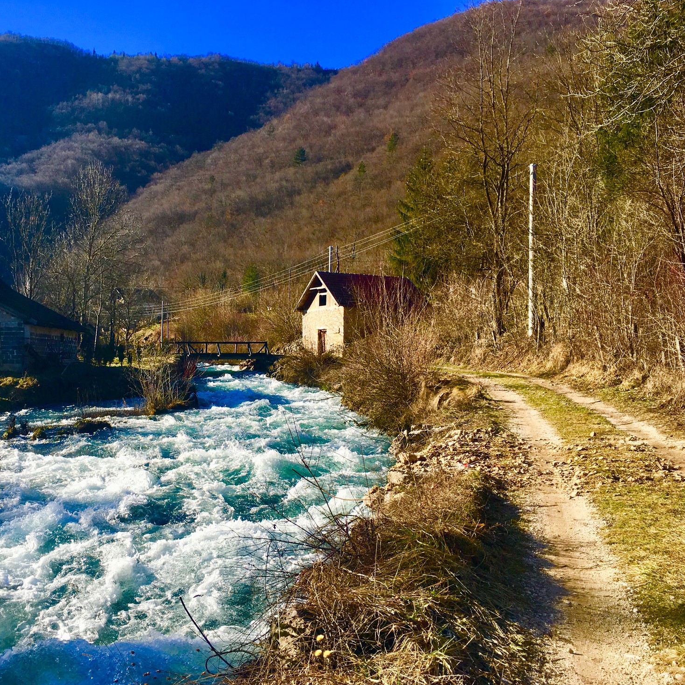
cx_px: 243
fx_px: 784
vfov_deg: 47.2
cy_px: 349
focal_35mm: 35
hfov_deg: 46.7
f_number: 2.2
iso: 25
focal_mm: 4.15
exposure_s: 1/1054
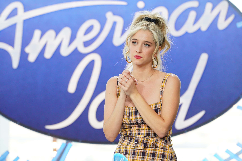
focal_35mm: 300
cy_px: 80
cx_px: 121
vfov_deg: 4.6
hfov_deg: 6.9
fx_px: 2017
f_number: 5.6
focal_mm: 200
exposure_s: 1/500
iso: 1250
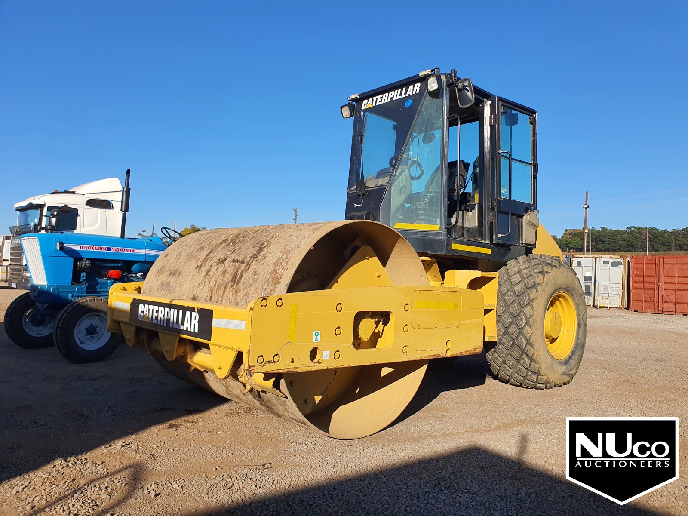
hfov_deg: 67.3
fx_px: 517
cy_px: 258
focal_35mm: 26
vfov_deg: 53.1
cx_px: 344
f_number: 2.4
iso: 50
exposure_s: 1/1780
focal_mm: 4.3
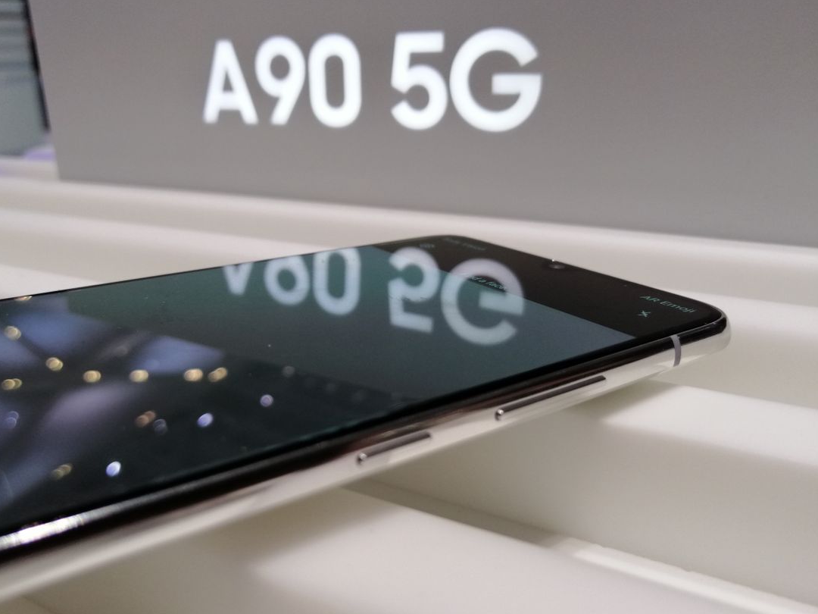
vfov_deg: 46.8
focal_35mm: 30
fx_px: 709
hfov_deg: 59.8
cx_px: 366
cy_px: 326
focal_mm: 3.95
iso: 80
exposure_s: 1/100
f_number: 1.8
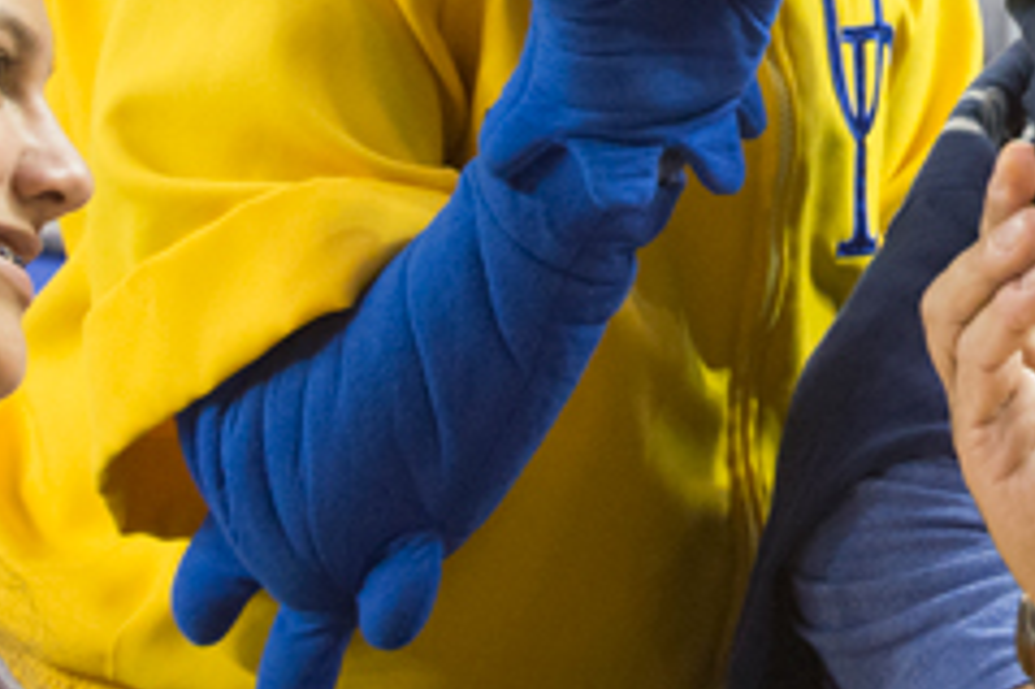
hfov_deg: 8.8
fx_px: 6723
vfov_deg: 5.8
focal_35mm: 234
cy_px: -249
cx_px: 961
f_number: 5.6
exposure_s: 1/125
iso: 3200
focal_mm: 70
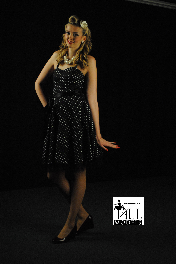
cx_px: 88
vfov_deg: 36.8
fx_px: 395
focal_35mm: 54
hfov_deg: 25.1
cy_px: 132
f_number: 5.6
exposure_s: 1/30
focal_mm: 36
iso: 800
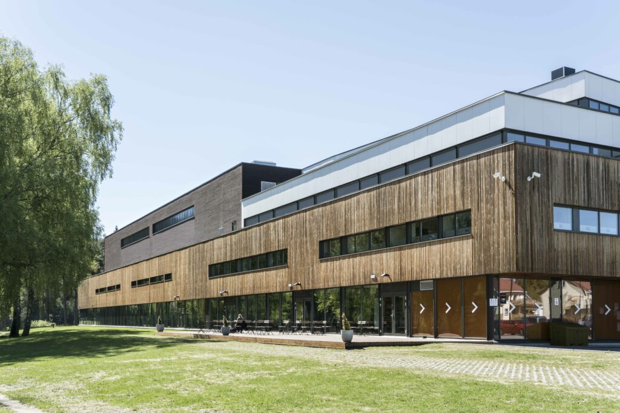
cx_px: 310
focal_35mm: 37
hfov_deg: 51.9
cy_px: 206
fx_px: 637
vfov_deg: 36.0
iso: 160
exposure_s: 1/160
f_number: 8
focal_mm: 37
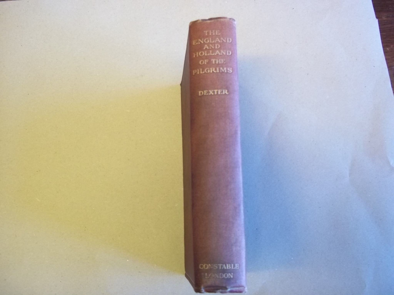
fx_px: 410
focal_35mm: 36
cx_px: 197
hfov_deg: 51.4
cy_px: 148
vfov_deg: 39.7
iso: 160
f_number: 3.1
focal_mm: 6.5
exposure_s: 1/20
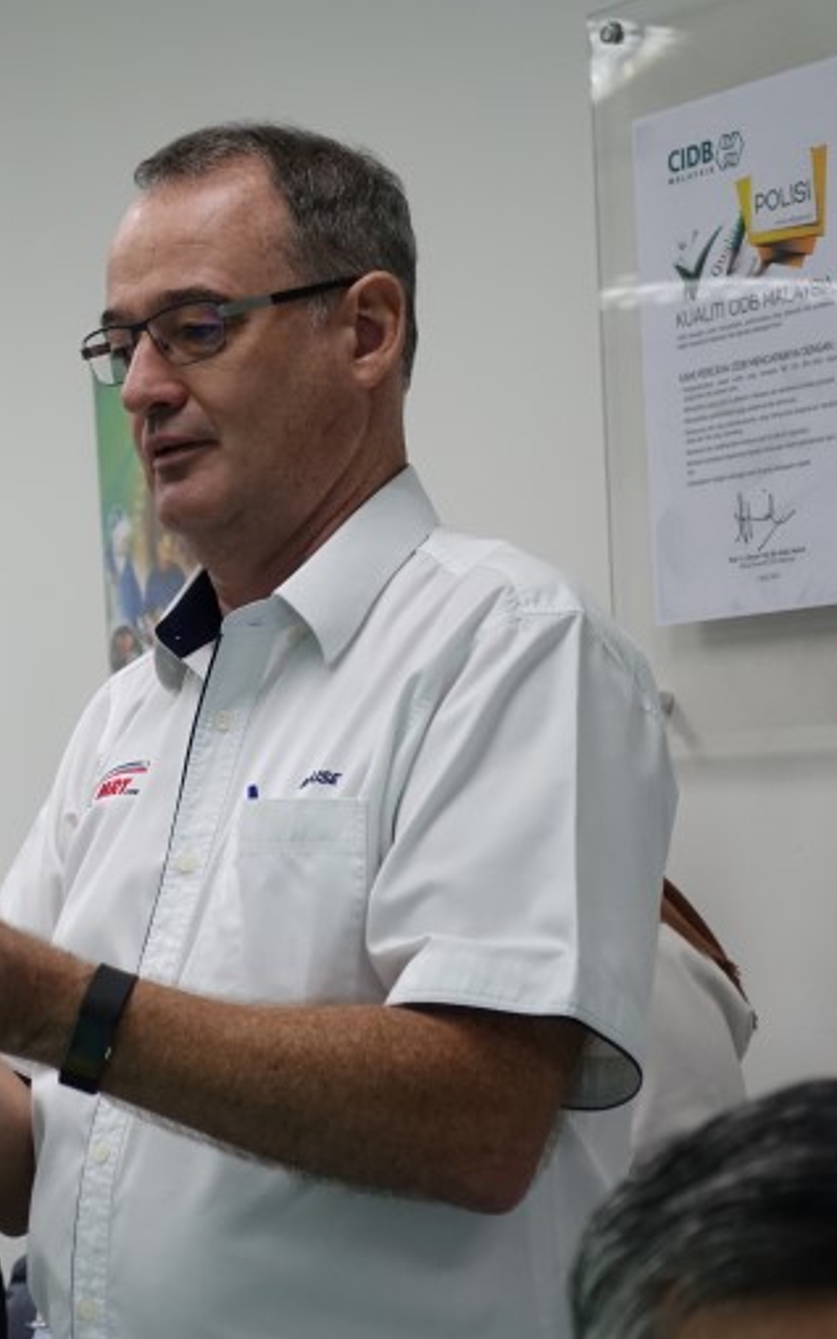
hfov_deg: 11.9
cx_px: 118
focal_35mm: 109
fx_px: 3979
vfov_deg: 19.1
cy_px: 696
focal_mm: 25
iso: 640
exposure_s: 1/80
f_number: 2.8
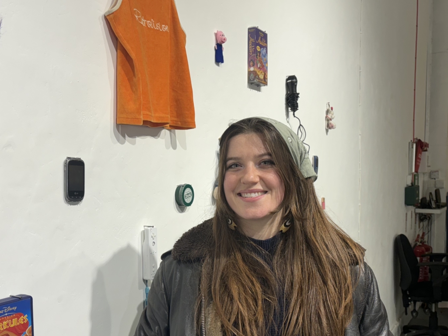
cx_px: 210
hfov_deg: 47.8
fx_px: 505
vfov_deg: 36.4
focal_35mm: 39
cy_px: 225
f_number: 1.6
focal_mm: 5.96
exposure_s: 1/100
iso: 64
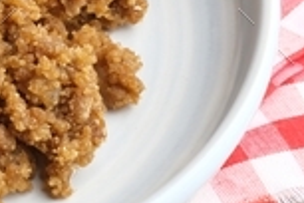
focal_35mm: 205
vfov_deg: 6.7
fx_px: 1731
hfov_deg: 9.7
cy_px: -11
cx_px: -181
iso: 500
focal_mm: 35
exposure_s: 1/160
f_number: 16
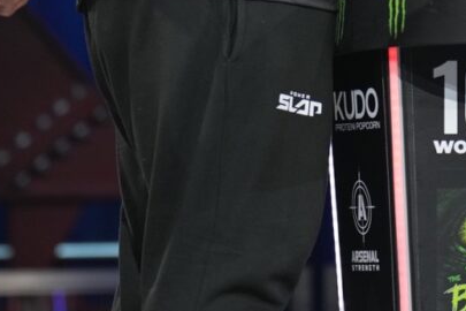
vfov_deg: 3.5
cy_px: -192
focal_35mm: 389
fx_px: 5035
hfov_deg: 5.3
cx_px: 461
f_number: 3.2
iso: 1000
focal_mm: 105
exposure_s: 1/1600
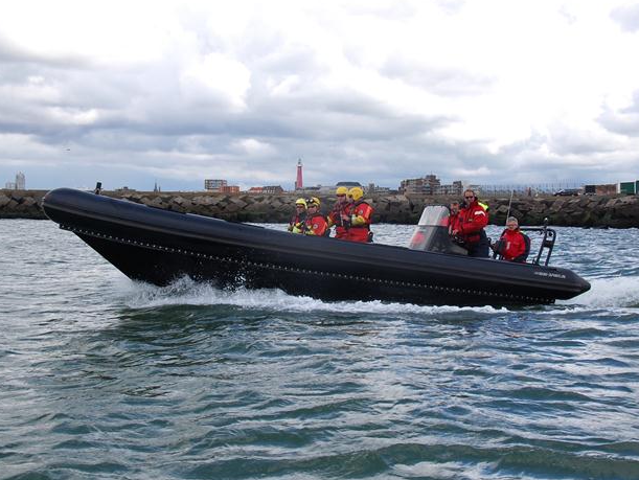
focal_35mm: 49
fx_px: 905
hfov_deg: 38.9
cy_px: 231
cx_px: 313
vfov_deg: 29.7
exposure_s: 1/320
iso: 200
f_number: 9
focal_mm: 26
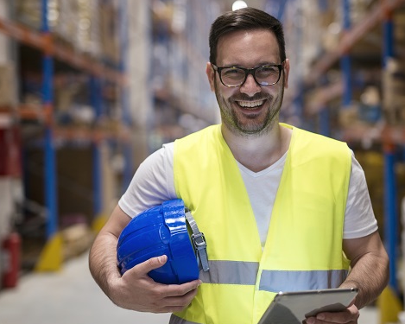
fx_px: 839
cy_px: 152
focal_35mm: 70
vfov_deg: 21.8
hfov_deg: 27.1
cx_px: 227
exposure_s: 1/100
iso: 500
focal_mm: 50
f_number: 1.6
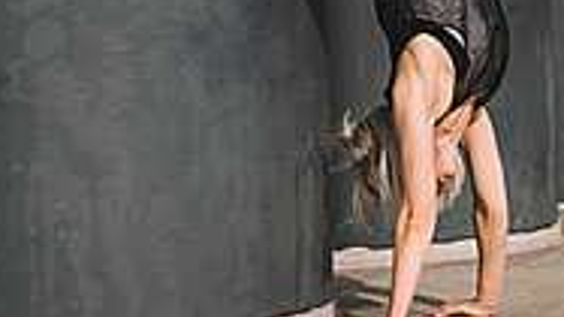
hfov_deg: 13.5
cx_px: 591
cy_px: -45
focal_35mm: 157
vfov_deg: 7.7
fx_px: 2347
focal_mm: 56
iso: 200
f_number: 3.5
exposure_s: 1/3200
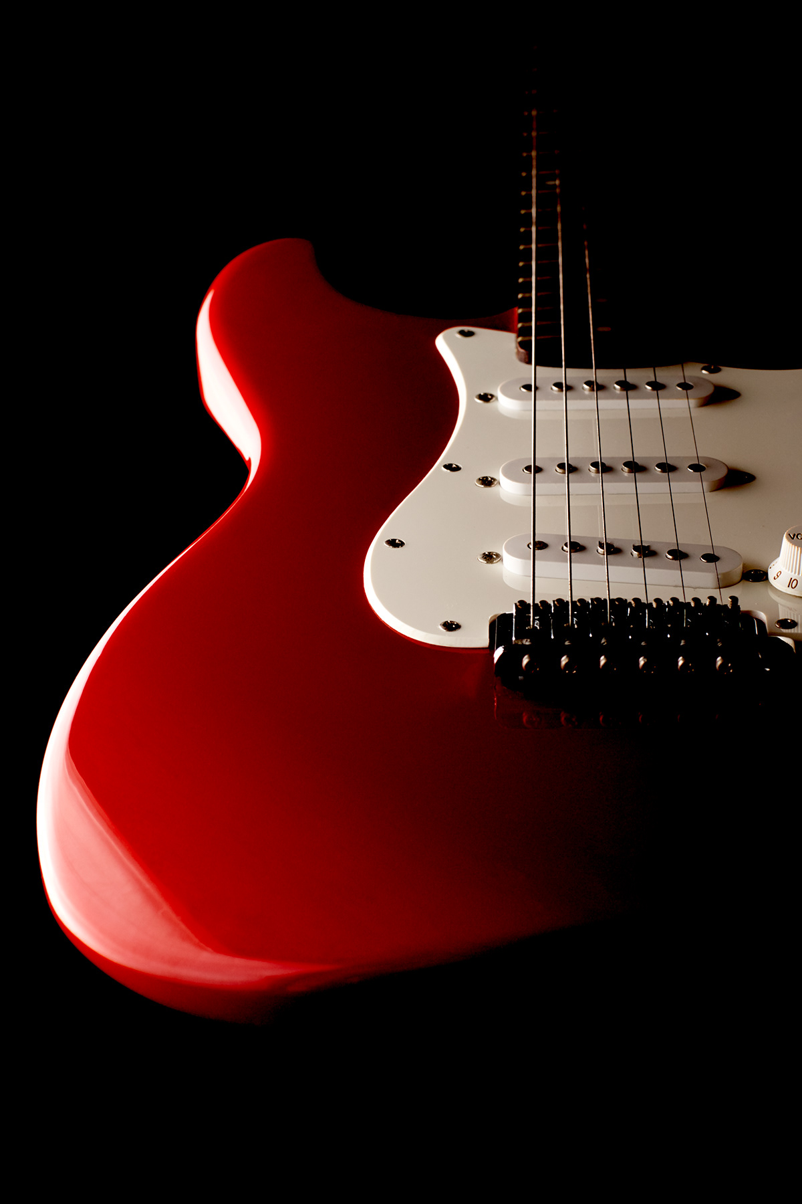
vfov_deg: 23.9
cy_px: 602
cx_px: 401
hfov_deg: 16.1
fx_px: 2840
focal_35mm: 85
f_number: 11
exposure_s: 1/160
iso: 800
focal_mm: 85
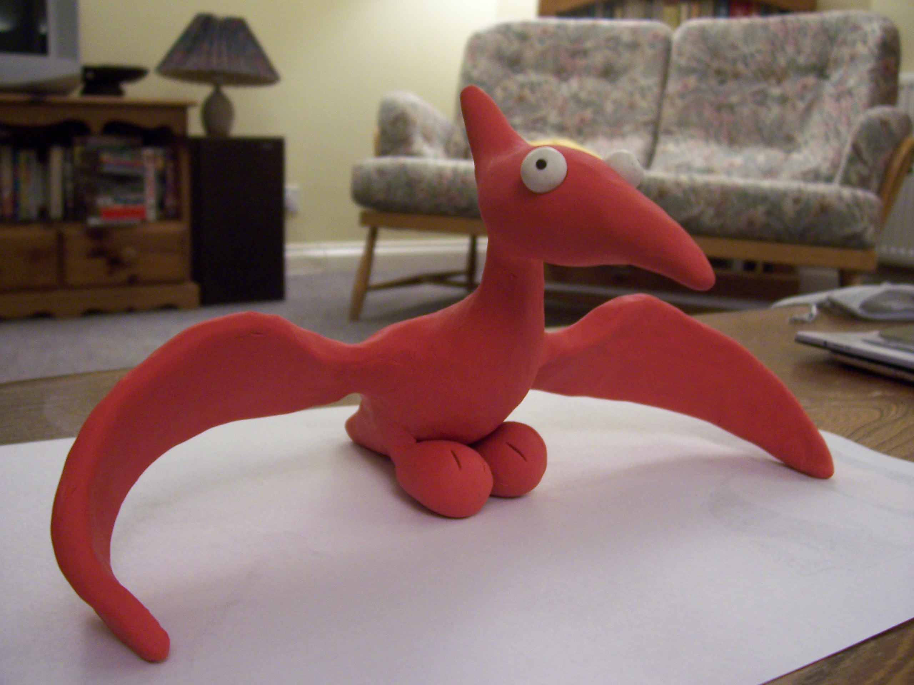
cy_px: 342
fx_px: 898
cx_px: 457
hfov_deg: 54.0
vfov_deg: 41.8
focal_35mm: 34
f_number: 2.7
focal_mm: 5.6
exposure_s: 1/8
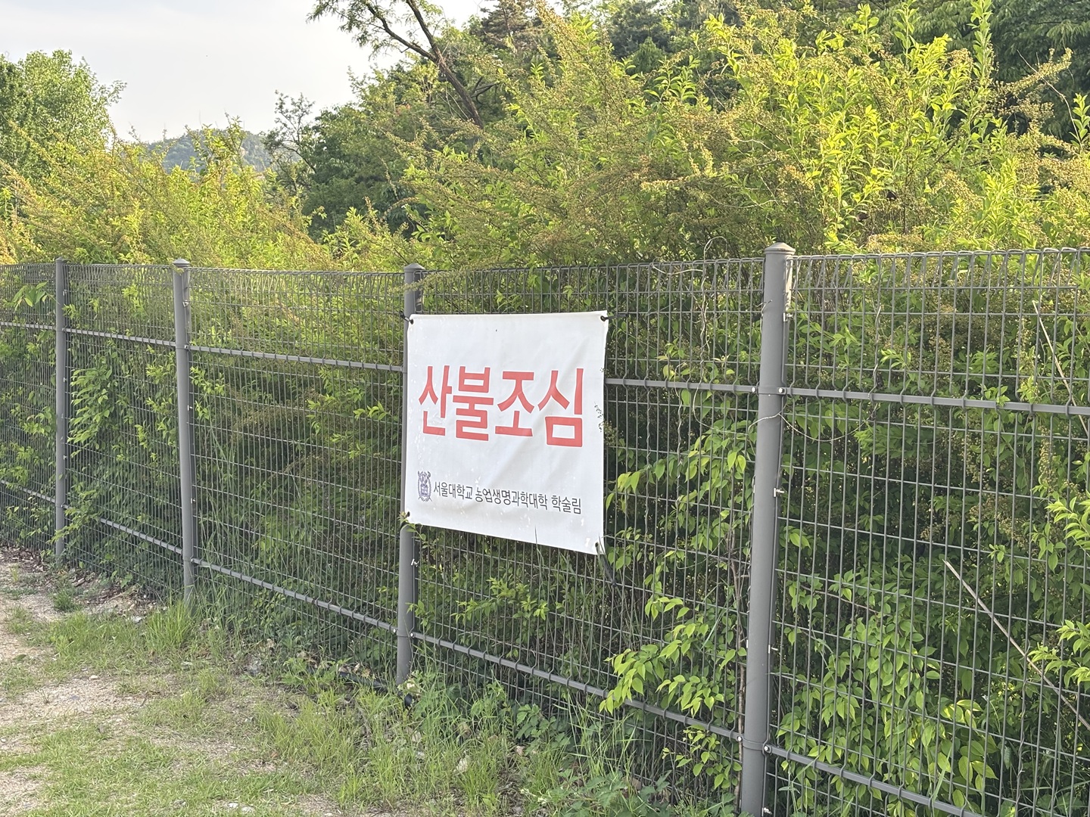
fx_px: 1637
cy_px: 408
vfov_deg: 28.0
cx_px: 545
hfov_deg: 36.8
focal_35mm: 52
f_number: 1.6
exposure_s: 1/406
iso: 32
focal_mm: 5.96
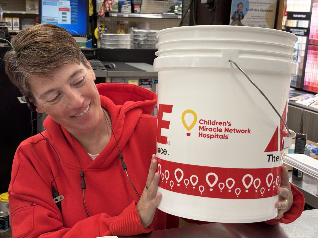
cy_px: 119
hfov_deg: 36.8
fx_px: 478
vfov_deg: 28.0
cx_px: 159
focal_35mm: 52
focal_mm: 5.96
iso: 64
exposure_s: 1/60
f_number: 1.6
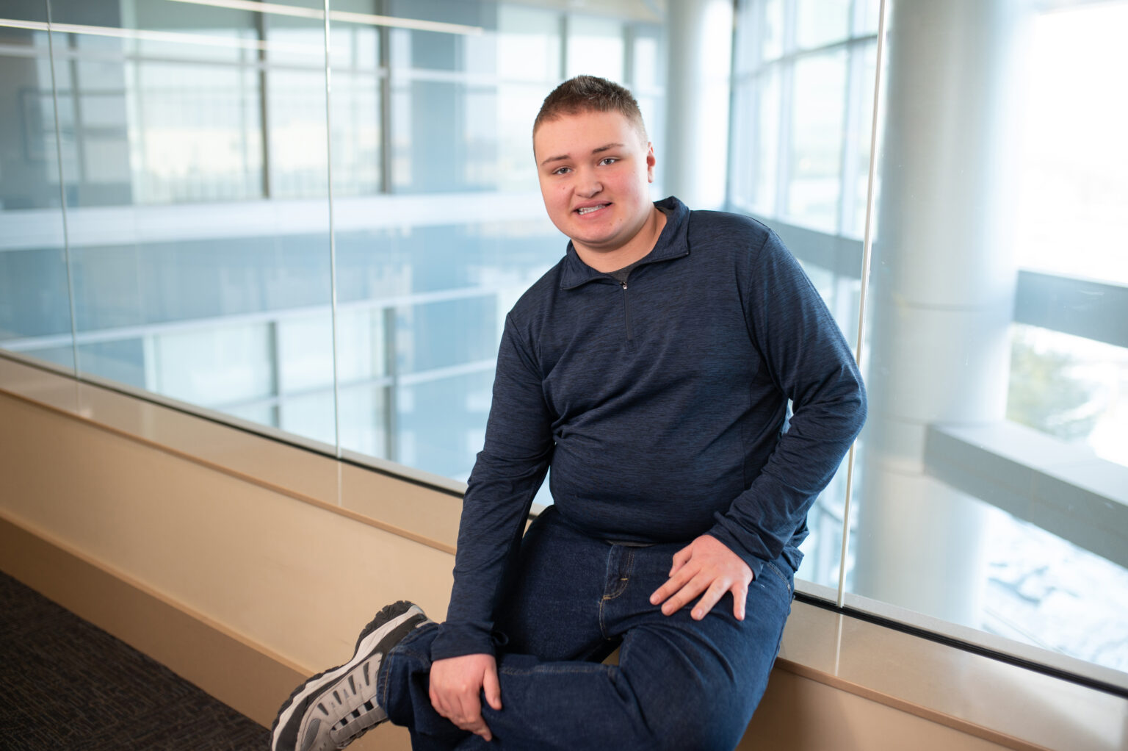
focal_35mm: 35
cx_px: 564
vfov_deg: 37.8
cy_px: 376
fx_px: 1096
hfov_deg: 54.5
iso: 400
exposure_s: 1/125
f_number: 2.2
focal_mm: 35
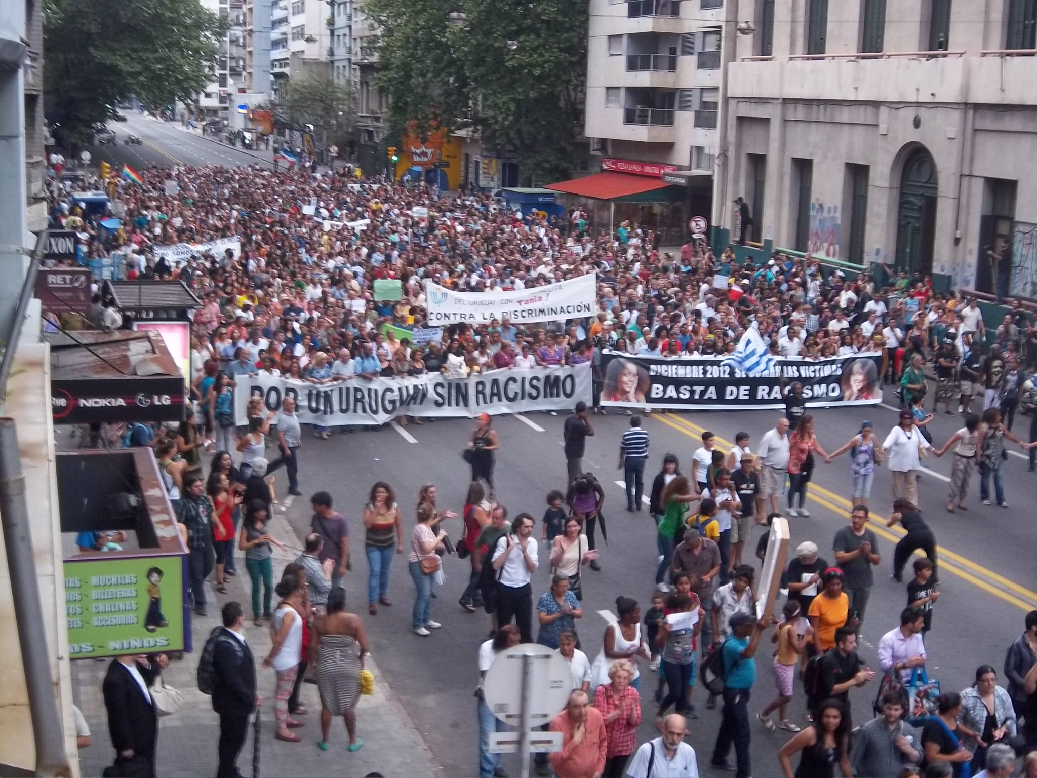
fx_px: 1408
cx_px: 518
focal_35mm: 47
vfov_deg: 30.9
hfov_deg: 40.4
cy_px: 389
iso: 160
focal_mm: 8.3
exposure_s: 1/15
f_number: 4.58
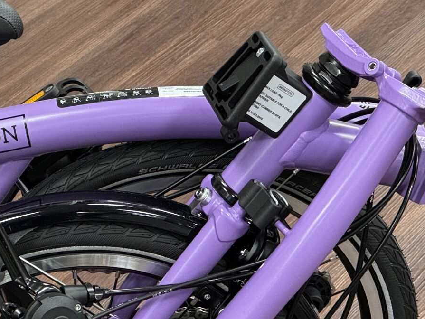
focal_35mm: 172
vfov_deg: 8.6
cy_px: 280
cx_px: 104
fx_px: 2113
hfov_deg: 11.5
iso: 400
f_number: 2.8
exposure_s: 1/50
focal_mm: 9
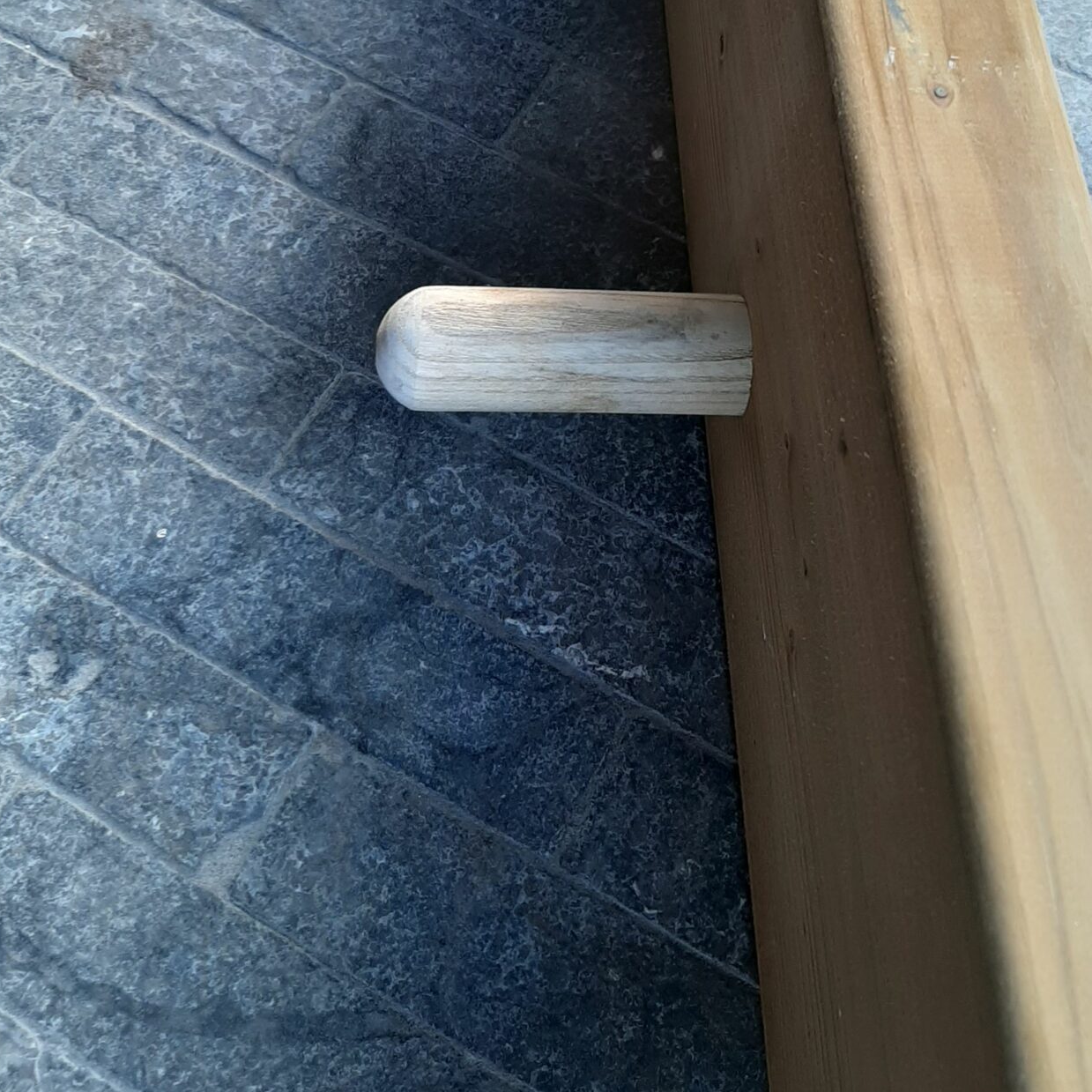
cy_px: 211
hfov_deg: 43.8
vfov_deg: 41.8
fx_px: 1356
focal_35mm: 38
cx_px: 613
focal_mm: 3.93
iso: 50
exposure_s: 1/50
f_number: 1.7
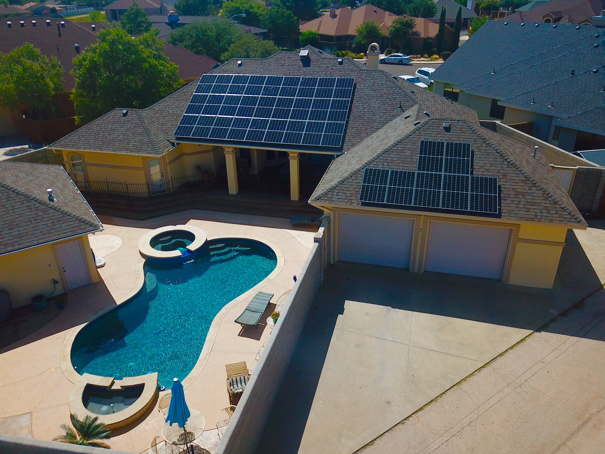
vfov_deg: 53.1
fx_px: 454
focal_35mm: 26
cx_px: 302
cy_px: 227
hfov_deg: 67.3
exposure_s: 1/2203
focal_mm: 4.73
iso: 100
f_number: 2.2
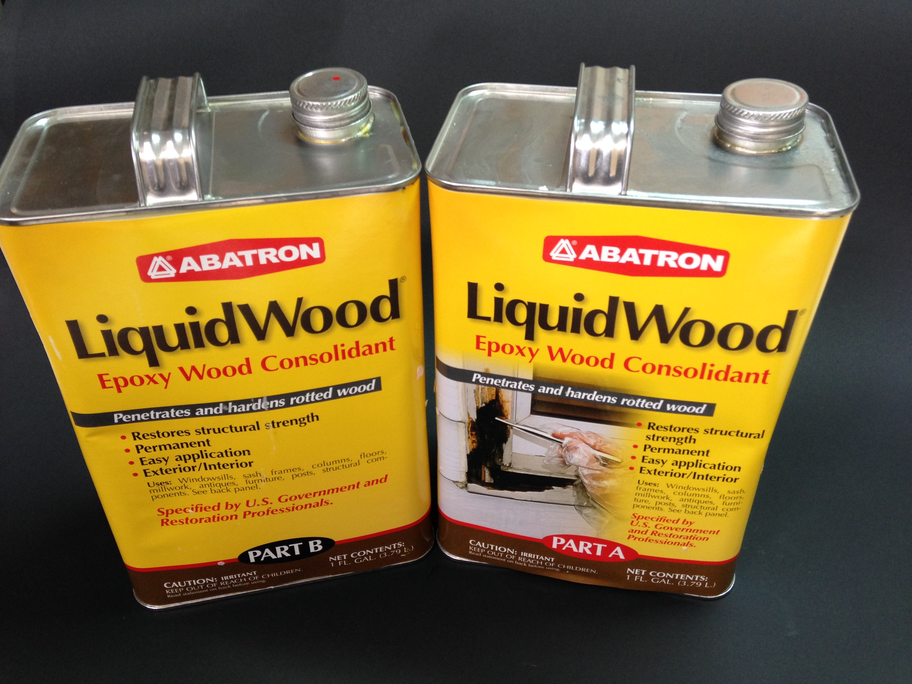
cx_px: 456
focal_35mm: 33
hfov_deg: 55.4
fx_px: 869
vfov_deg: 42.9
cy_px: 342
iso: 100
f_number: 2.4
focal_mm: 4.12
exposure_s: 1/20
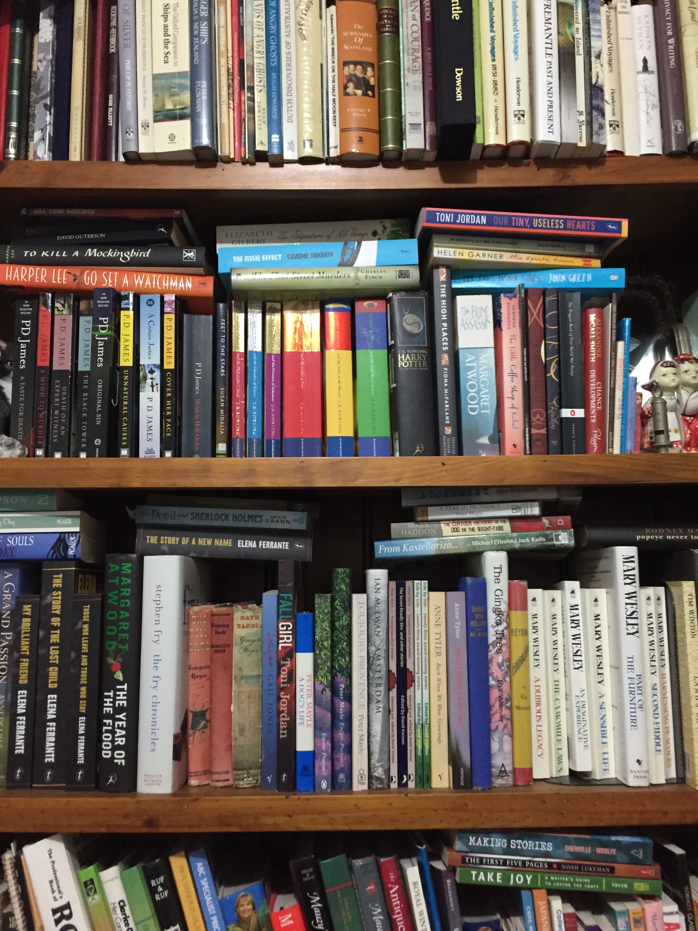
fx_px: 780
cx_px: 349
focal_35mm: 29
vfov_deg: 61.7
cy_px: 466
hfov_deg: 48.2
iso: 250
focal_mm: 4.15
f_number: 2.2
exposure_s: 1/20
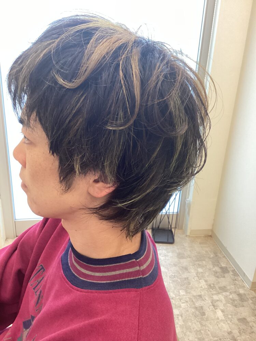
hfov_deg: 45.4
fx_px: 306
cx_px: 128
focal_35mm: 31
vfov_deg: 58.4
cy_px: 170
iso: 200
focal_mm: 3.3
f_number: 2.4
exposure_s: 1/60
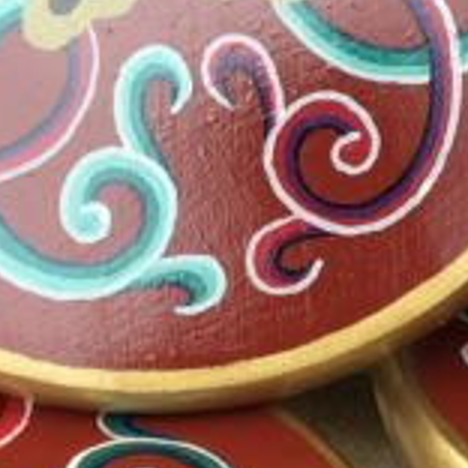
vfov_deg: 13.8
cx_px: 210
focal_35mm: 126
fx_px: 1927
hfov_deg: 13.8
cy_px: 273
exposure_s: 1/120
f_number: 2.2
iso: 25
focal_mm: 4.15
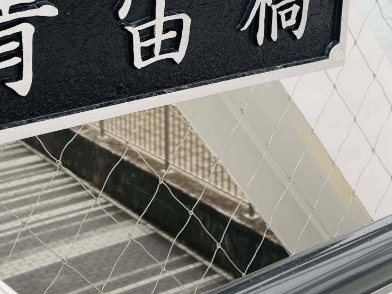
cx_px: 175
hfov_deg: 27.0
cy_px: 3
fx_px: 815
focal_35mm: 72
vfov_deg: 19.8
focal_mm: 4.2
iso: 32
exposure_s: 1/121
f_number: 1.6
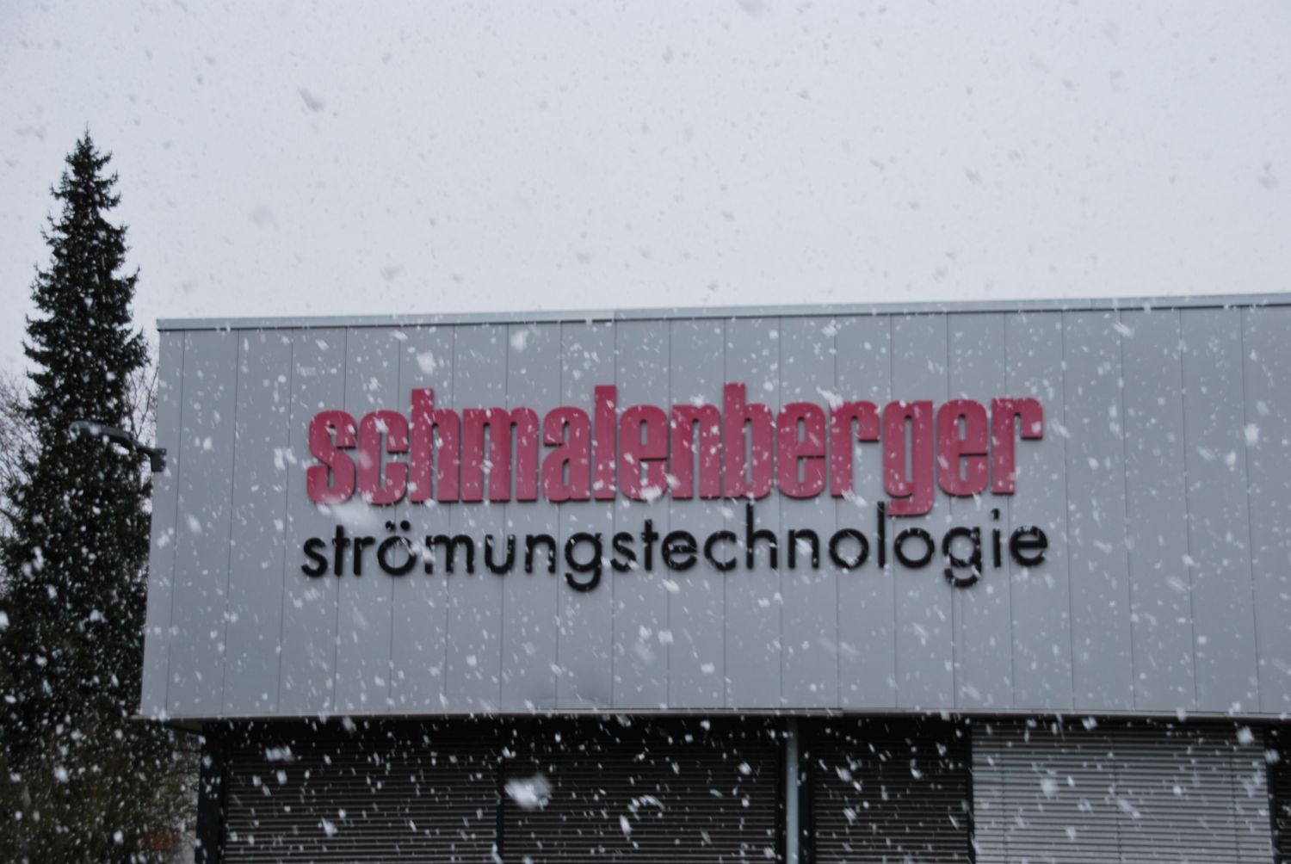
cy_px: 432
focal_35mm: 75
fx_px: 2693
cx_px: 646
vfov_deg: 18.2
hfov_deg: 27.0
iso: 100
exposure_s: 1/125
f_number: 5.6
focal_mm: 50
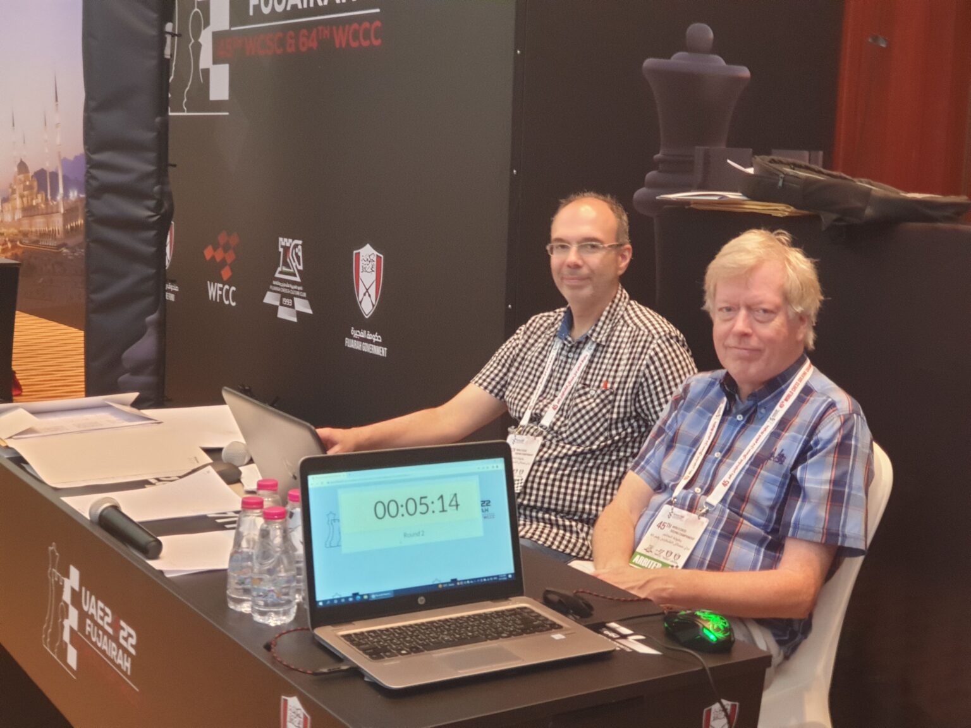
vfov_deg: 28.0
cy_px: 364
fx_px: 1459
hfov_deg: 36.8
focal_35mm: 52
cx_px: 486
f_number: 2.4
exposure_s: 1/17
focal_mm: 6
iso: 200
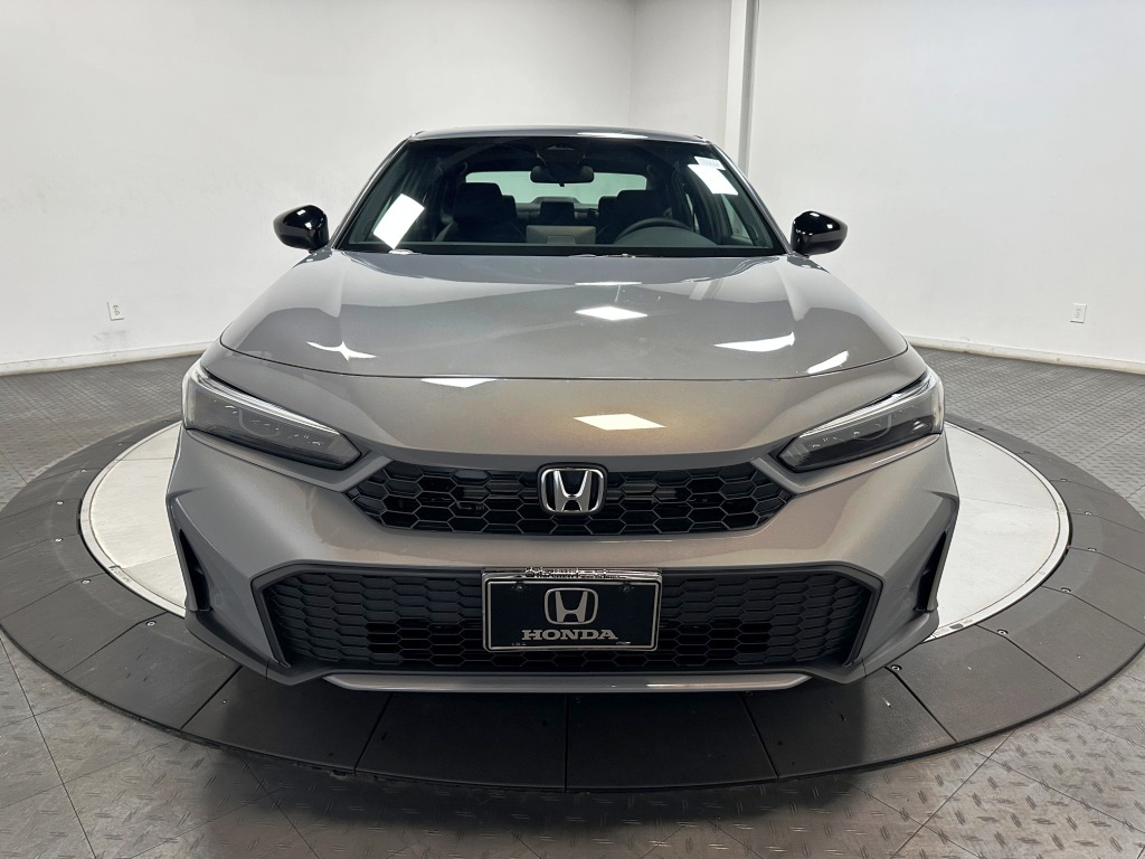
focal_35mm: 24
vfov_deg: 56.8
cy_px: 430
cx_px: 572
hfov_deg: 71.6
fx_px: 794
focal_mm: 6.86
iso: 250
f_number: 1.78
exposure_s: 1/60
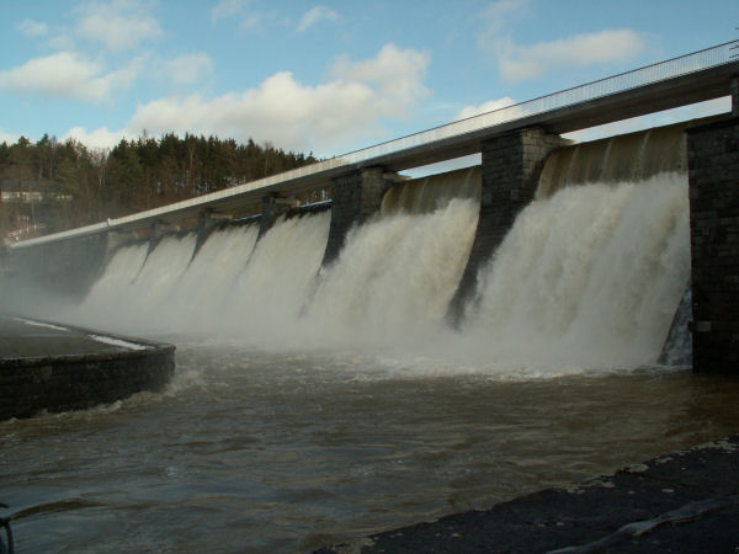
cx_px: 370
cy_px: 277
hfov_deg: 52.6
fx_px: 747
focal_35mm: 35
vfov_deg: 40.7
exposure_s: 1/125
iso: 50
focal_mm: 5.86
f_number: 8
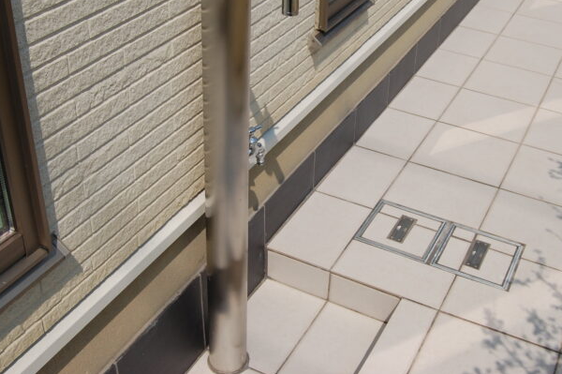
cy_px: 133
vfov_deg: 27.9
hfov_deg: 41.0
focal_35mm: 48
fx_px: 749
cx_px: 330
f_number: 11
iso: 200
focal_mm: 24
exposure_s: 1/500
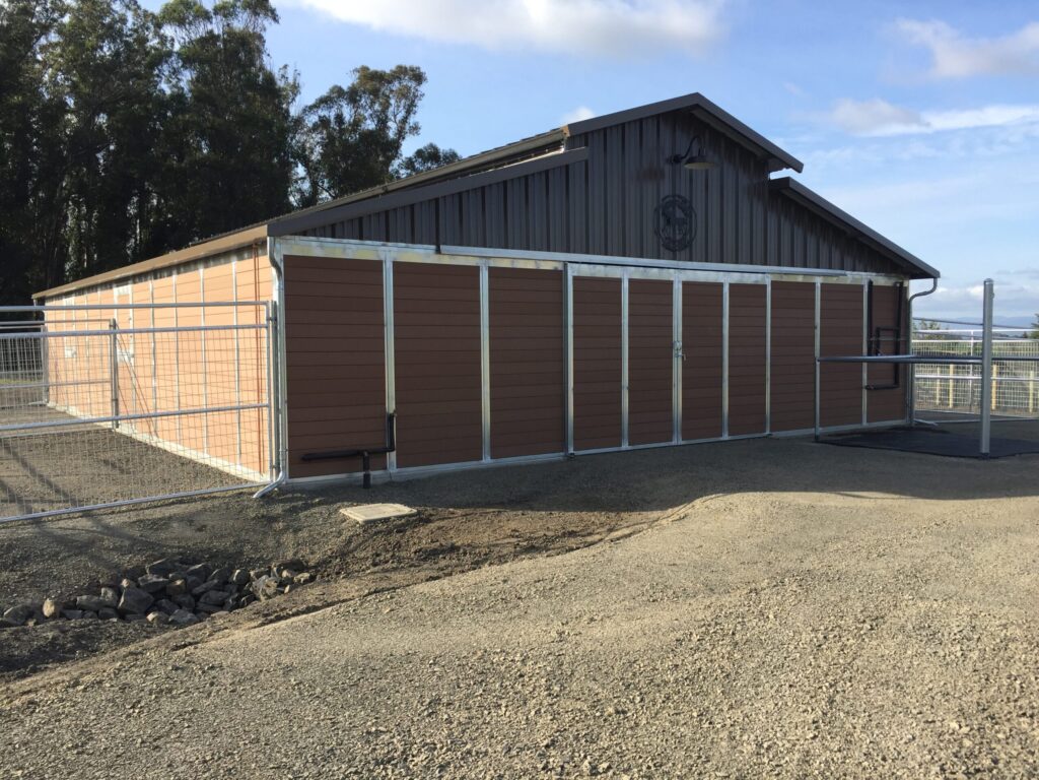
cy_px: 390
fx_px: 870
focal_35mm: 29
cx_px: 520
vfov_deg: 48.2
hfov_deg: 61.7
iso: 32
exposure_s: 1/760
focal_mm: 4.15
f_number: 2.2
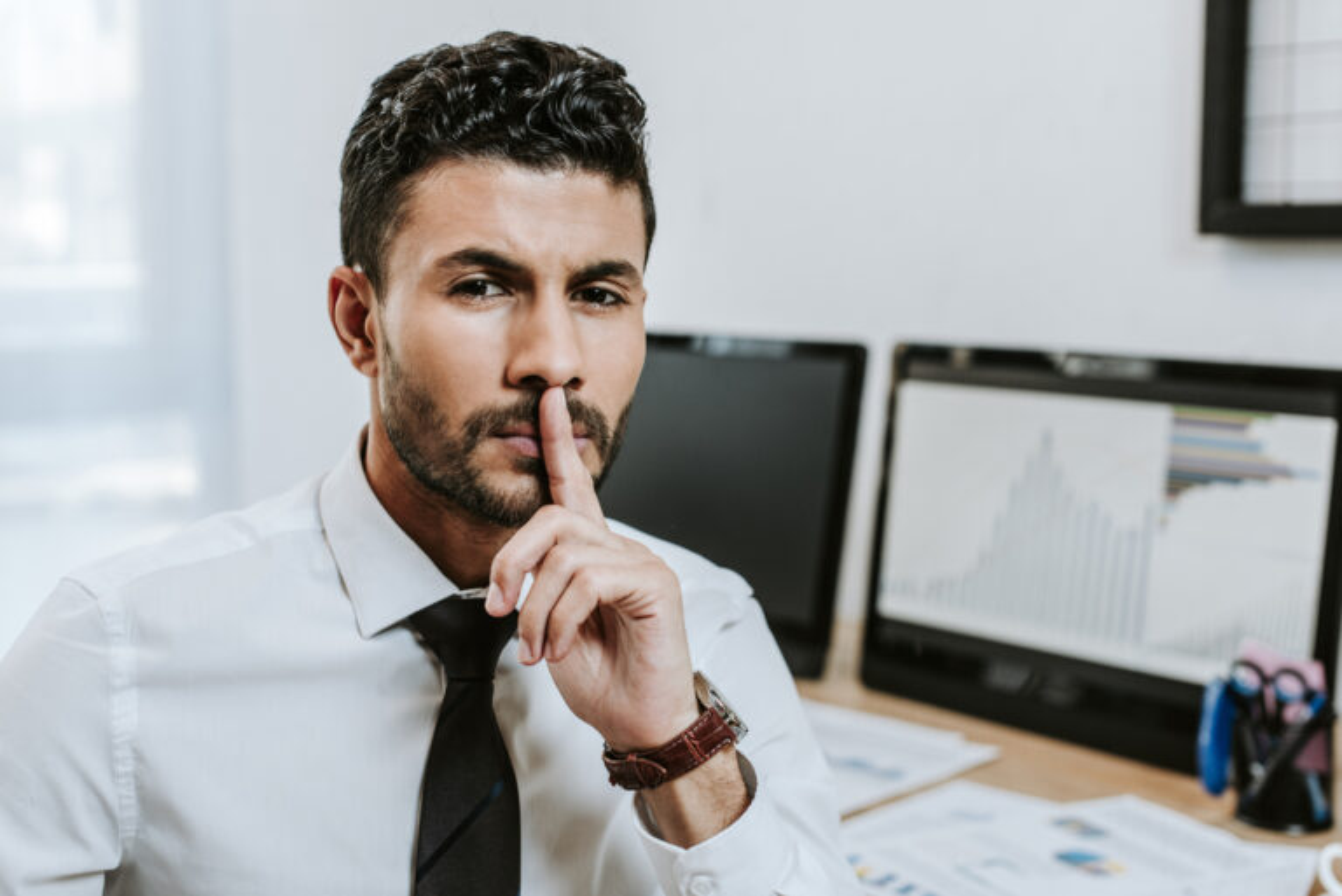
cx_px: 671
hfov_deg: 39.6
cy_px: 448
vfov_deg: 27.0
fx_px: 1865
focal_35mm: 50
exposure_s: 1/160
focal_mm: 50
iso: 400
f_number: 3.5
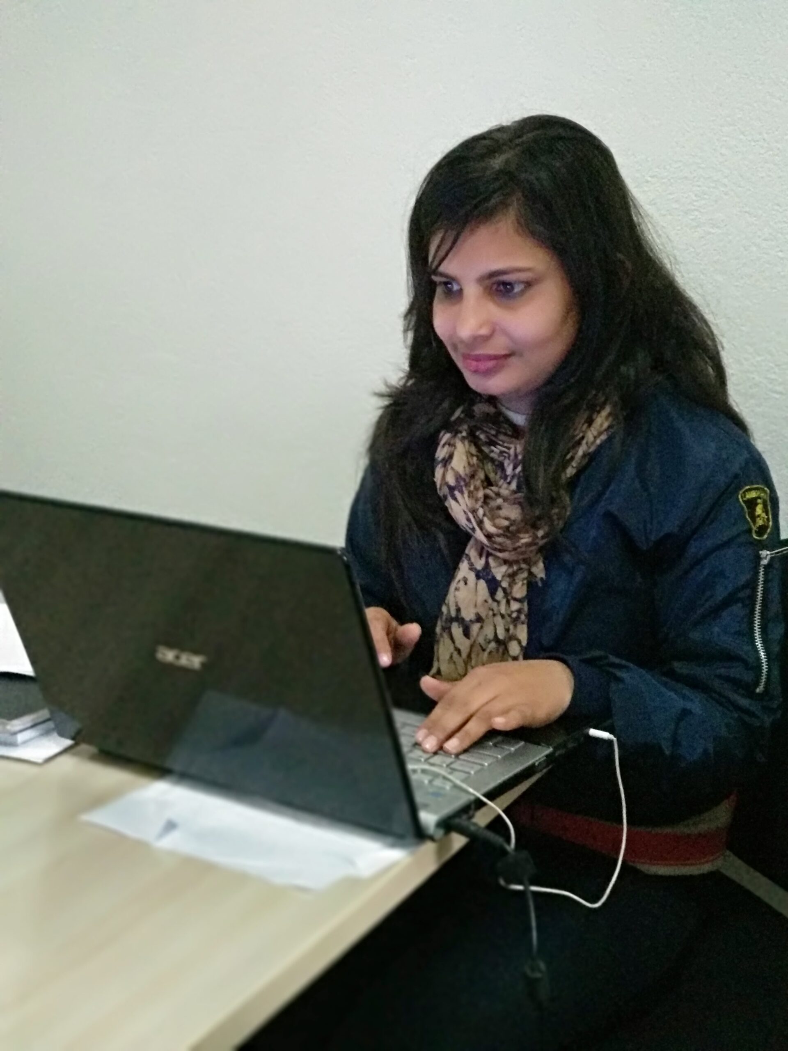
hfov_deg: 28.0
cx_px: 394
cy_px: 526
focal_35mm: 52
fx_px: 1578
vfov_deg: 36.8
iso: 3200
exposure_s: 1/33
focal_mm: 5.99
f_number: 2.6
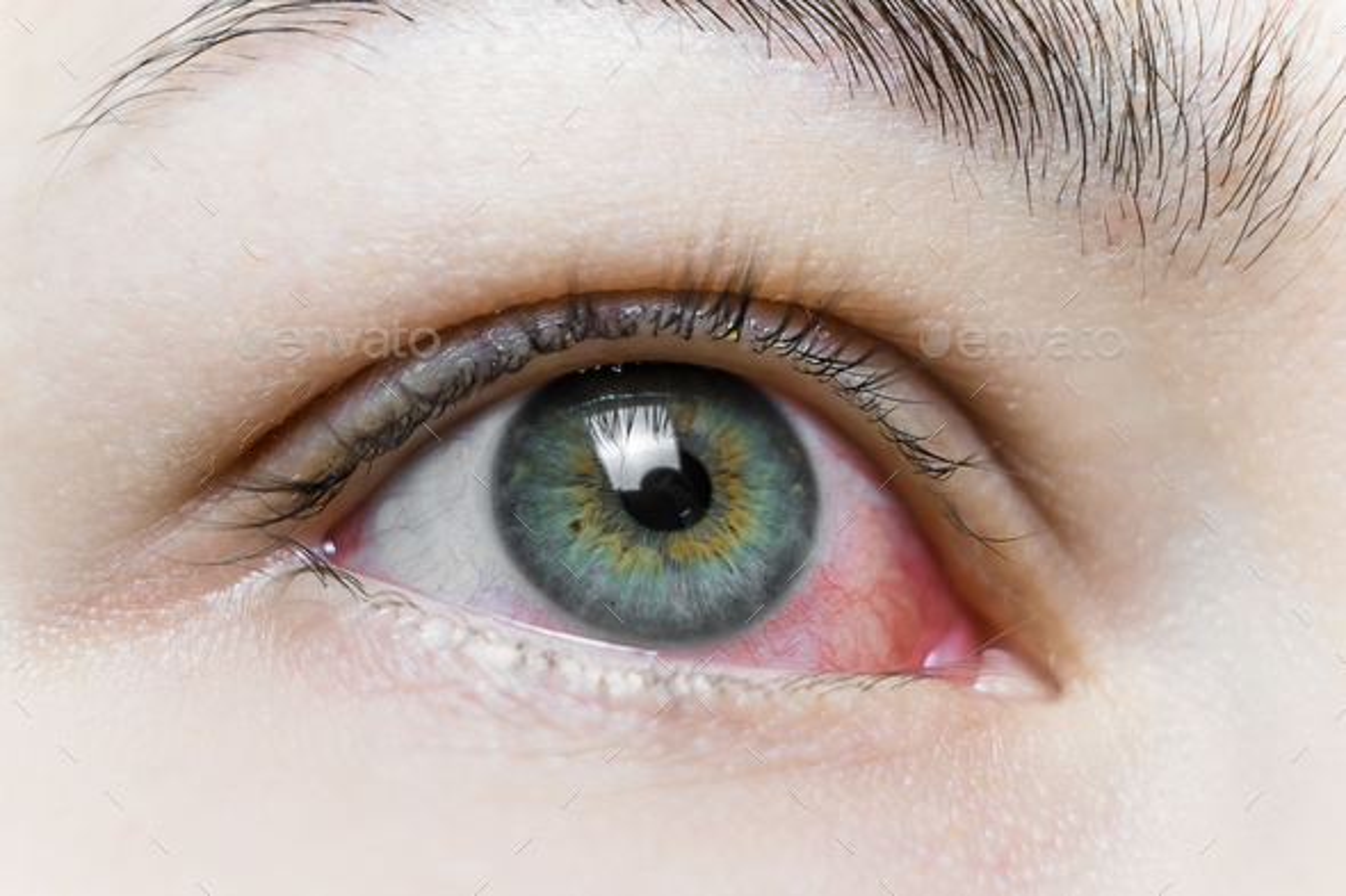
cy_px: 448
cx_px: 673
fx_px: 3102
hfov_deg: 24.5
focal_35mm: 83
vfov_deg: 16.4
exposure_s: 1/30
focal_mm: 55
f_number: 4
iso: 640
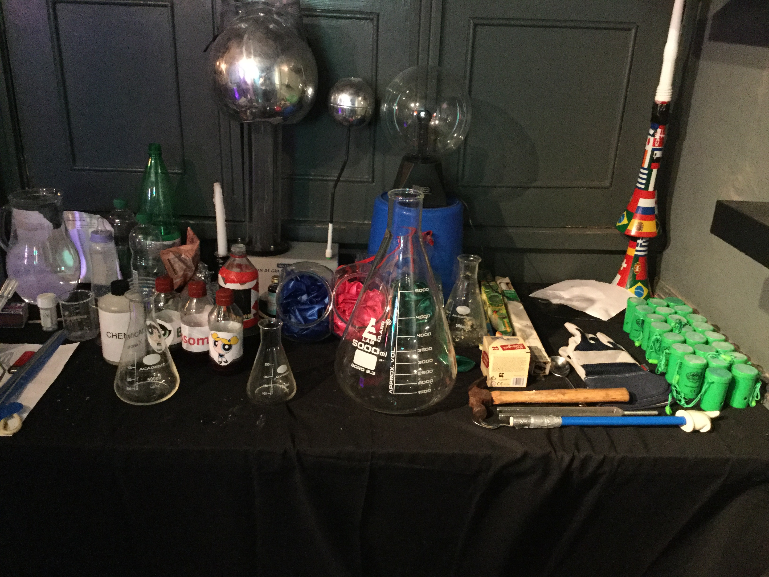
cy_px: 288
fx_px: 689
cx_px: 384
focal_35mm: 31
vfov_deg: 45.4
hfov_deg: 58.4
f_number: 2.4
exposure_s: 1/17
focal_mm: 3.3
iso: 200
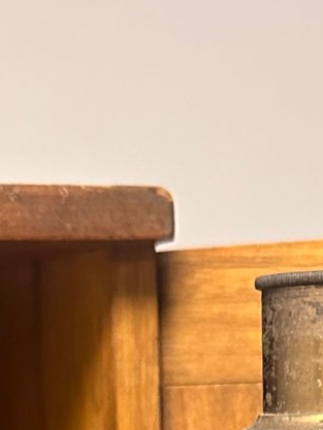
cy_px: 944
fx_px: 1430
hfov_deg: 12.9
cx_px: 126
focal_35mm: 115
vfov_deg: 13.7
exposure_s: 1/60
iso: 800
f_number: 1.78
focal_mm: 6.86
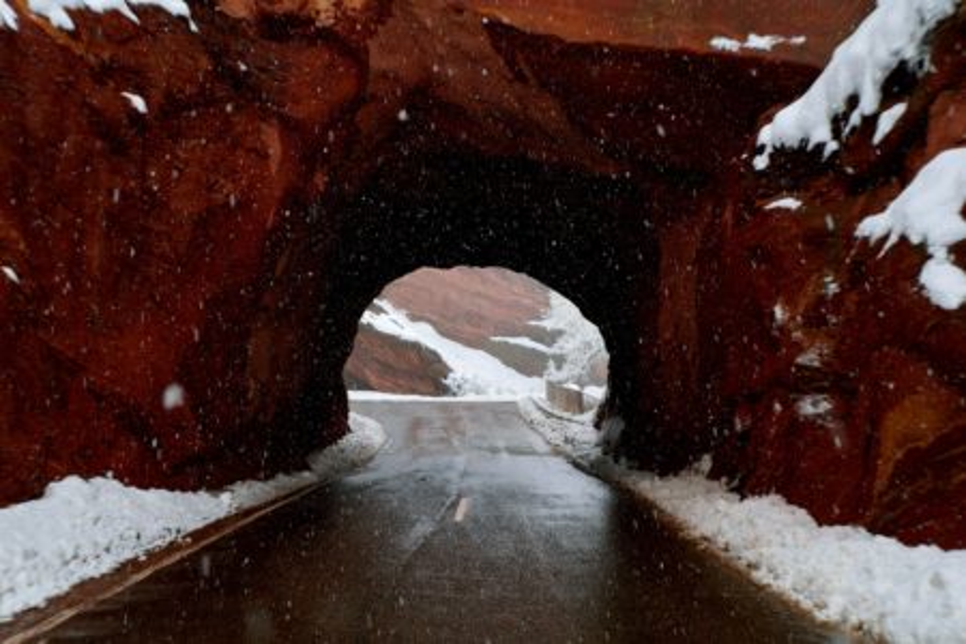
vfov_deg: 26.5
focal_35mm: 51
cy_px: 322
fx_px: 1368
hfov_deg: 38.9
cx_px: 483
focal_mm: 34
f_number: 9
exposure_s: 1/250
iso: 100
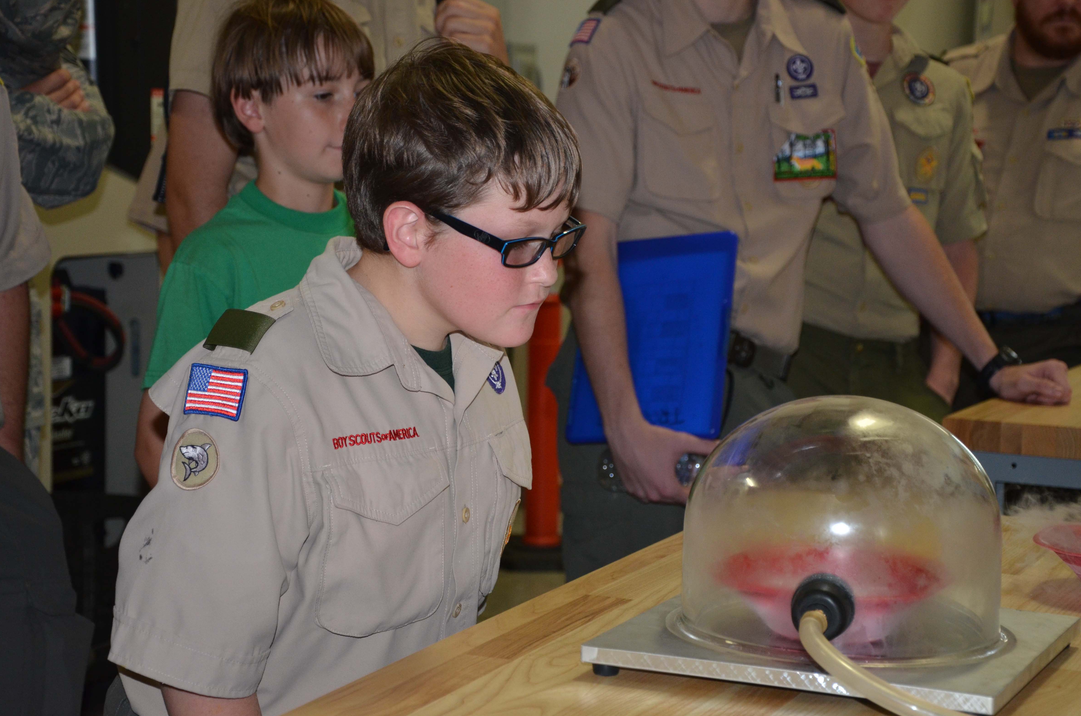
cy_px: 364
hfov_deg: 26.0
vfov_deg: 17.4
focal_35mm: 78
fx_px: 2337
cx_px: 542
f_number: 5
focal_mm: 50
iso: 800
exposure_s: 1/60
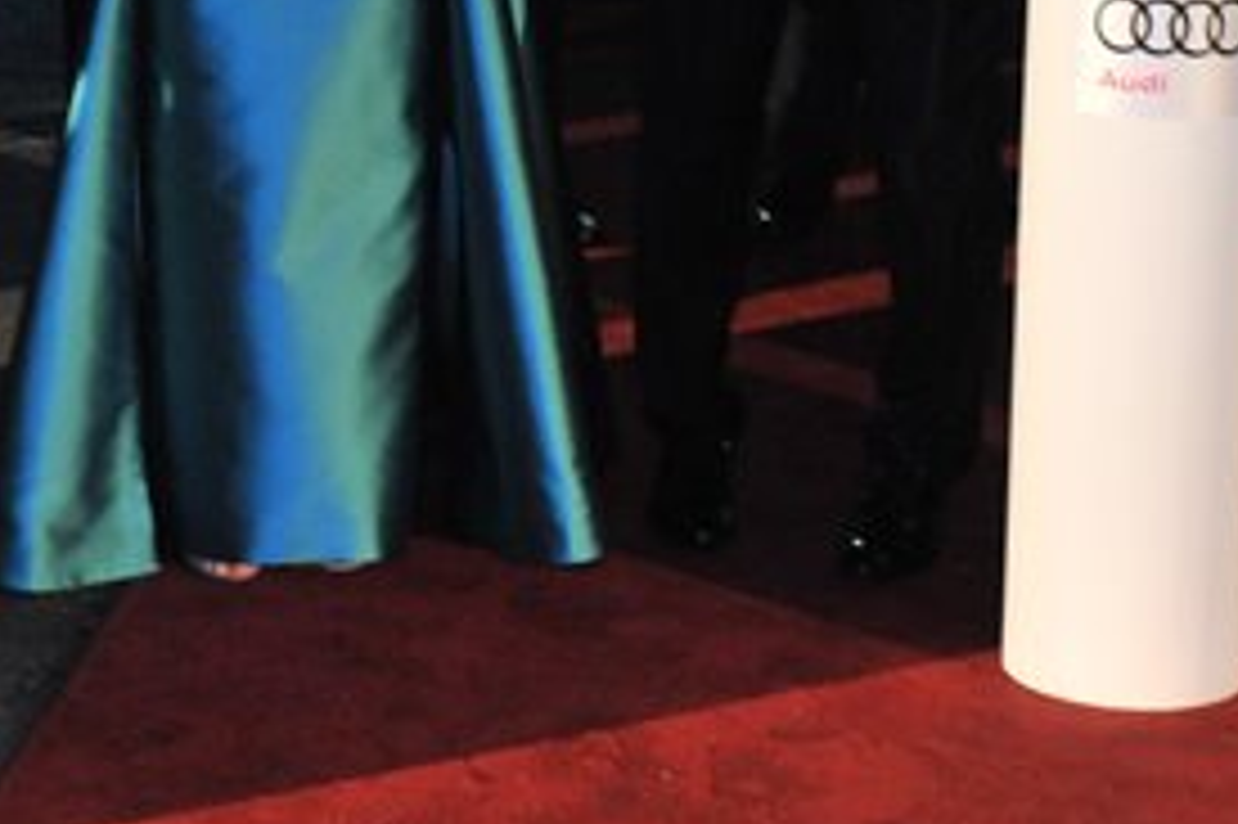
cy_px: -198
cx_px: 500
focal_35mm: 131
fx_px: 4502
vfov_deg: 10.3
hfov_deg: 15.6
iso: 2500
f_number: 5
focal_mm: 45
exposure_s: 1/60
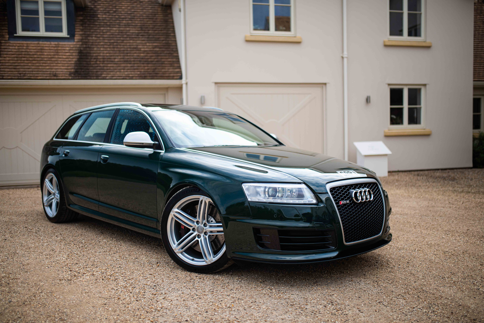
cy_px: 162
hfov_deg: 54.4
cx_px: 242
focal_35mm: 35
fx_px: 471
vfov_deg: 37.9
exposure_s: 1/800
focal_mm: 35
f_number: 1.4
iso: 64
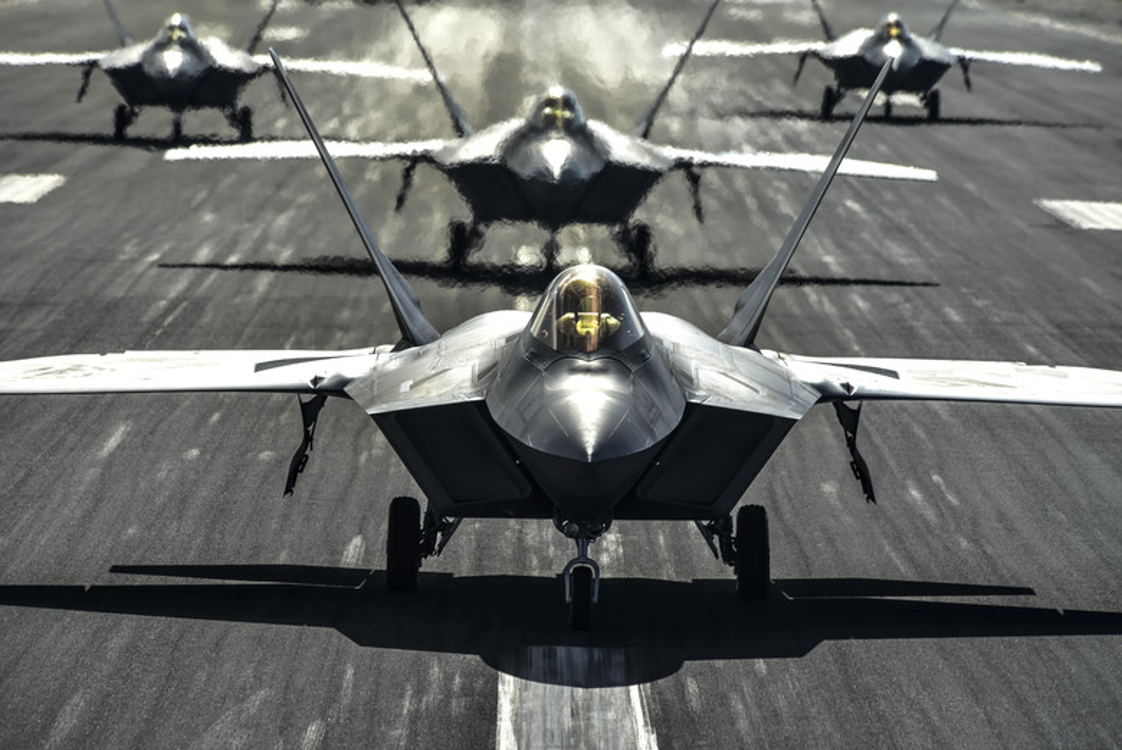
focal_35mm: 400
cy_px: 375
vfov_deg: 3.4
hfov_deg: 5.2
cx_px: 561
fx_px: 12473
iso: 125
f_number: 8
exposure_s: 1/400
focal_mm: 400
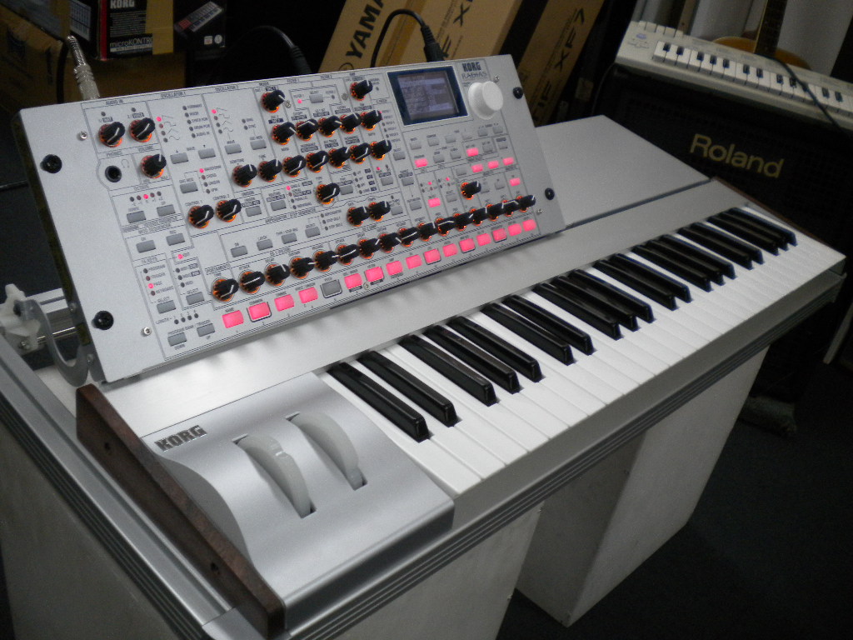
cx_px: 426
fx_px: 862
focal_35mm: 35
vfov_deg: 40.7
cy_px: 320
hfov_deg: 52.6
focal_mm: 6.3
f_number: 3.1
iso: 290
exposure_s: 1/60
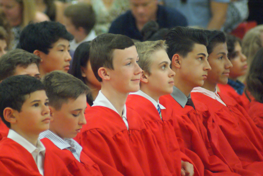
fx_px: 3291
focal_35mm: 450
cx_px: 132
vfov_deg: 3.1
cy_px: 88
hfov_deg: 4.6
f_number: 5.6
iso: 3200
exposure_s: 1/30
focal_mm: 300
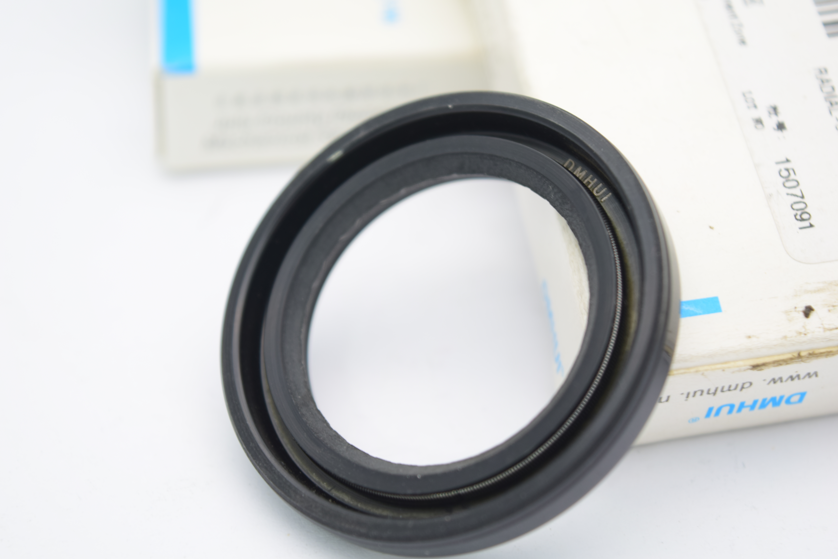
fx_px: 1920
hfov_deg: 24.6
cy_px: 280
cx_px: 419
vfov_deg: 16.6
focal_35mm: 82
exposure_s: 1/3
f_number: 5.6
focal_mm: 55
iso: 100
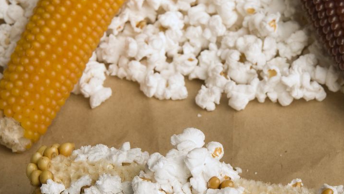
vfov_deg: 9.9
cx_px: 223
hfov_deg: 17.4
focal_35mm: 123
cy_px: 117
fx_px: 1122
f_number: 22
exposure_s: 1/200
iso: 100
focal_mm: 70
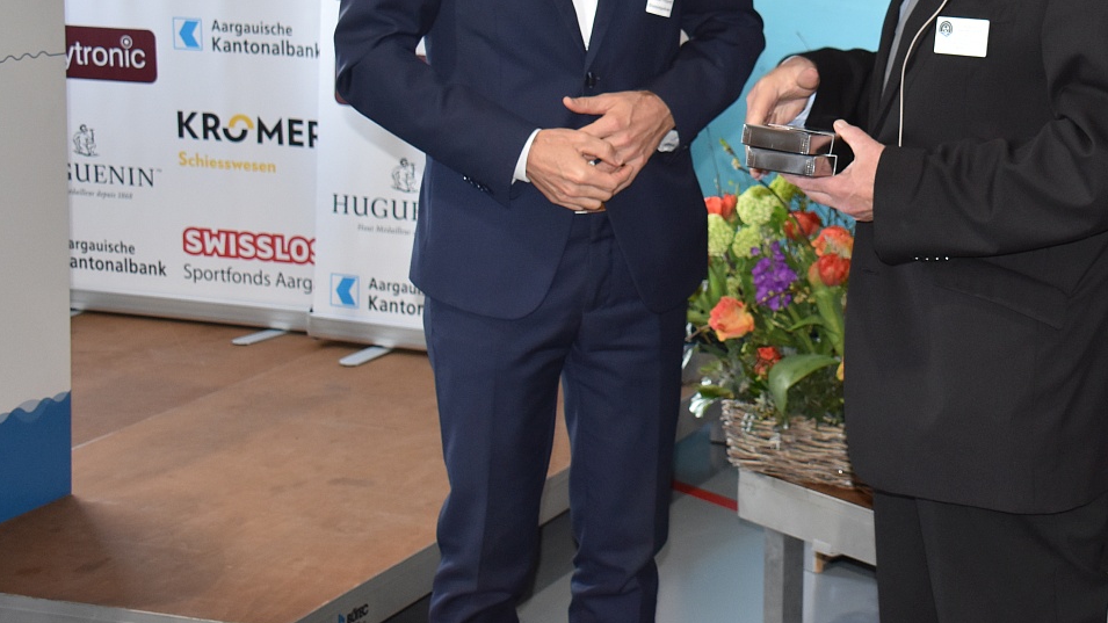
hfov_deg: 26.4
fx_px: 2321
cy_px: 78
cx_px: 868
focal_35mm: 79
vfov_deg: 15.1
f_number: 4.2
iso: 800
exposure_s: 1/60
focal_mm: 30
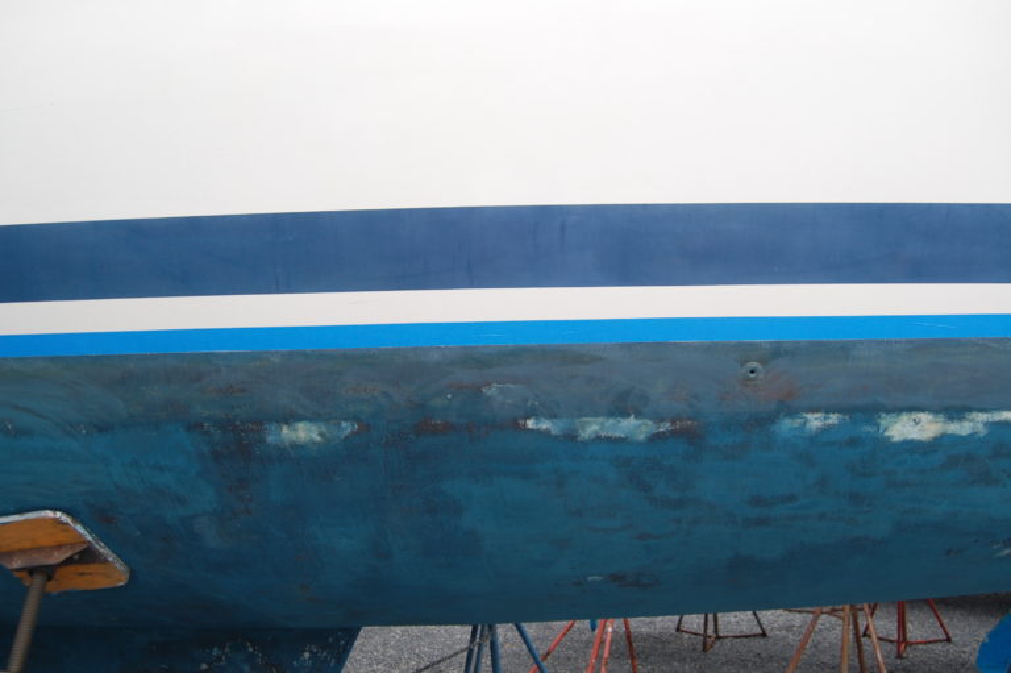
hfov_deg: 55.1
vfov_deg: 38.3
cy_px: 336
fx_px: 968
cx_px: 506
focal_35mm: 34
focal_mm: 23
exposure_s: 1/160
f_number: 6.3
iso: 200
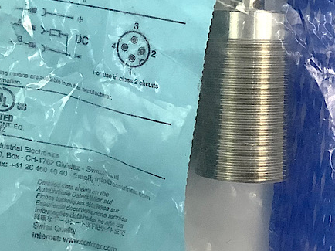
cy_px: 46
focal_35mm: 85
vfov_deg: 17.2
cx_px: 120
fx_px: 822
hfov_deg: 23.0
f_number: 2.4
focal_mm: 3.3
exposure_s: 1/50
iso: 64
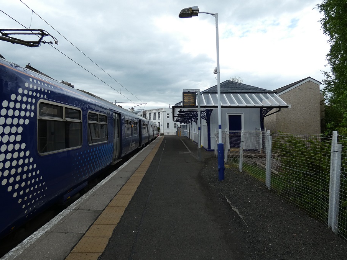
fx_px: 221
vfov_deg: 61.0
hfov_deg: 76.4
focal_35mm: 22
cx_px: 171
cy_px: 119
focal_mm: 3.6
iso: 80
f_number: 2.8
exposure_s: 1/800
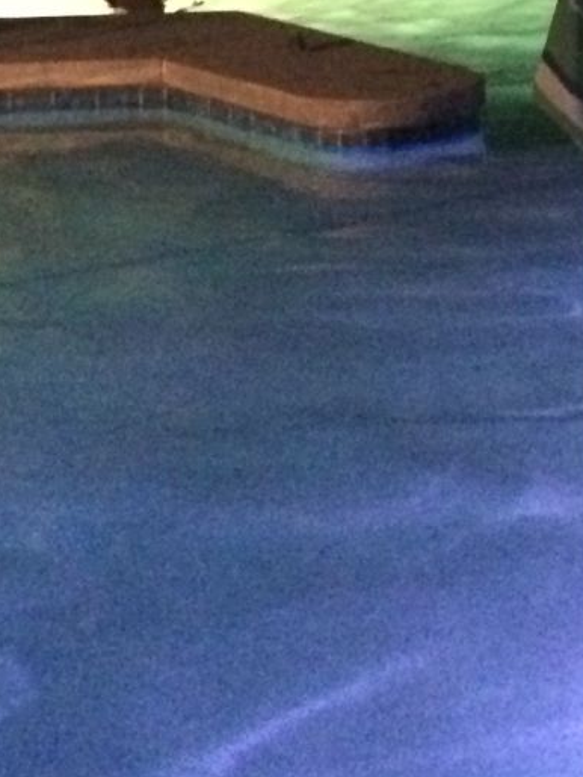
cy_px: -18
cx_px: 597
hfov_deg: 13.0
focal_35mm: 112
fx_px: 2513
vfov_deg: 17.1
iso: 1000
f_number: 2.2
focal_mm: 4.12
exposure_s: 1/15
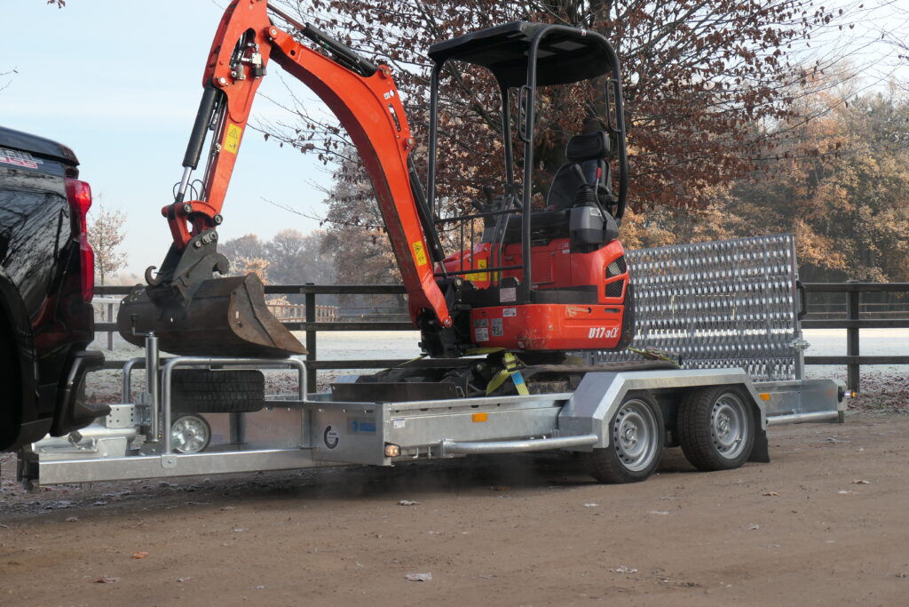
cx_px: 454
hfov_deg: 41.9
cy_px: 304
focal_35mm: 47
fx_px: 1187
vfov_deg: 28.7
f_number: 4.1
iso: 200
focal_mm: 17.1
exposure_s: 1/320
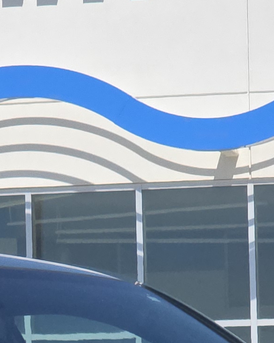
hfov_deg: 4.2
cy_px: 608
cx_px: -55
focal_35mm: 367
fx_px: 3721
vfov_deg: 5.2
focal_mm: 7.9
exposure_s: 1/2679
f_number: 2.4
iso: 50
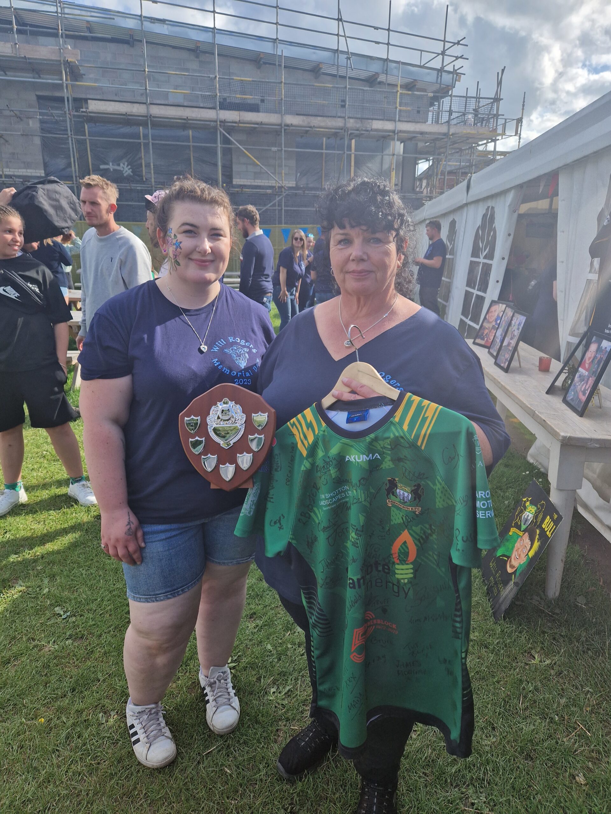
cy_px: 407
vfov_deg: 73.9
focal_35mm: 23
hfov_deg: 58.9
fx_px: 541
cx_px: 306
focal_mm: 5.4
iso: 50
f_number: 1.8
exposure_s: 1/1014
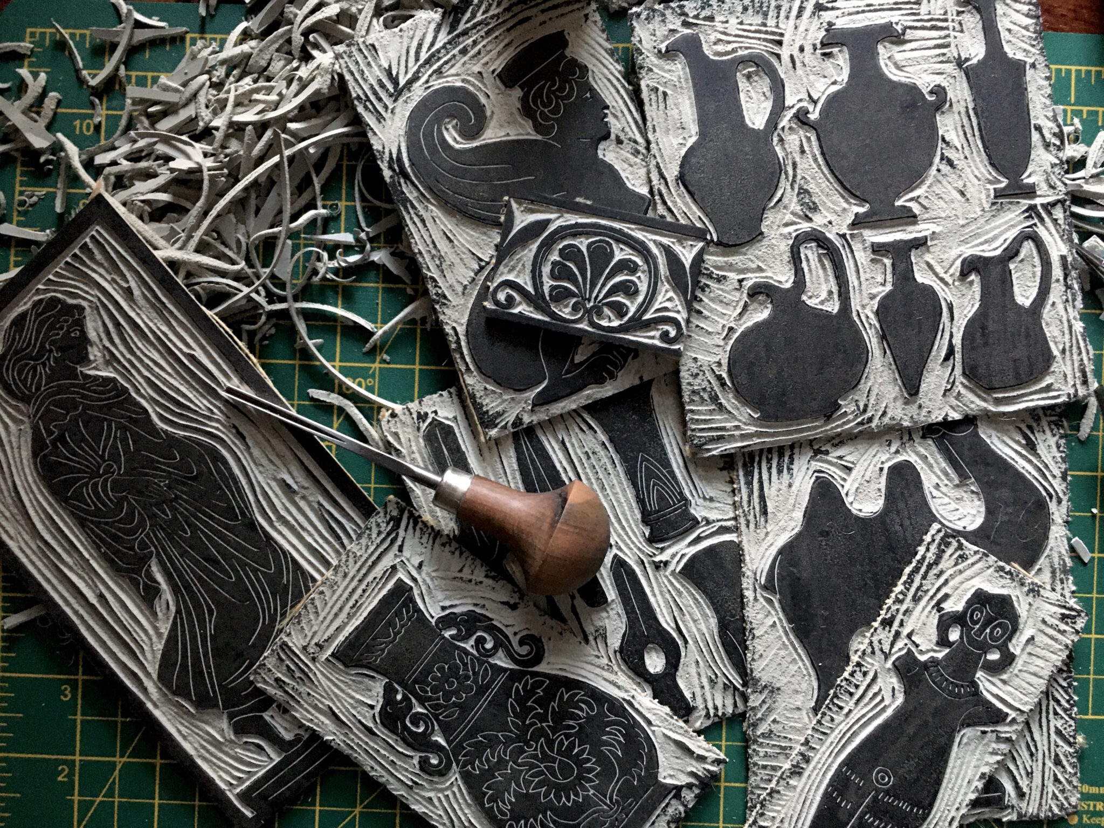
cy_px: 414
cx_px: 552
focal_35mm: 29
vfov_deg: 48.2
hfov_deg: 61.7
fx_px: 925
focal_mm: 4.15
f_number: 2.2
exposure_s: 1/17
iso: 250
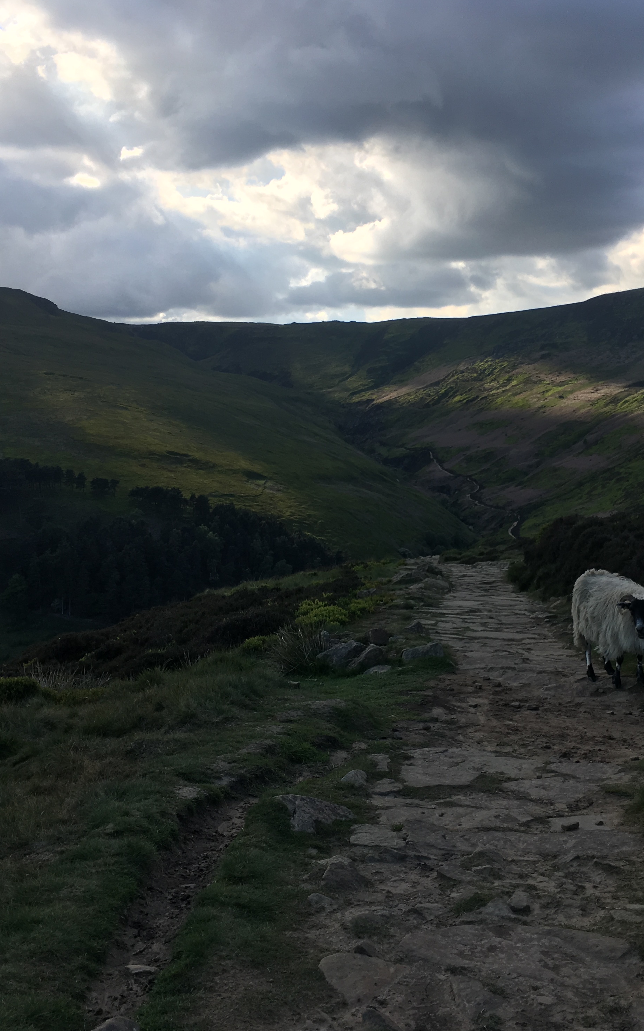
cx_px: 421
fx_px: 1180
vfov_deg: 47.2
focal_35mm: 42
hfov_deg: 30.3
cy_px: 509
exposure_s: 1/1083
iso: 25
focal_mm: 4.15
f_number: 2.2
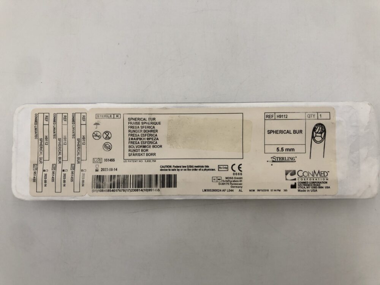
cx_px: 190
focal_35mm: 28
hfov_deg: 63.4
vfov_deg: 49.7
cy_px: 142
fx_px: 307
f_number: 1.8
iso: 20
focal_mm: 3.99
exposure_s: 1/40
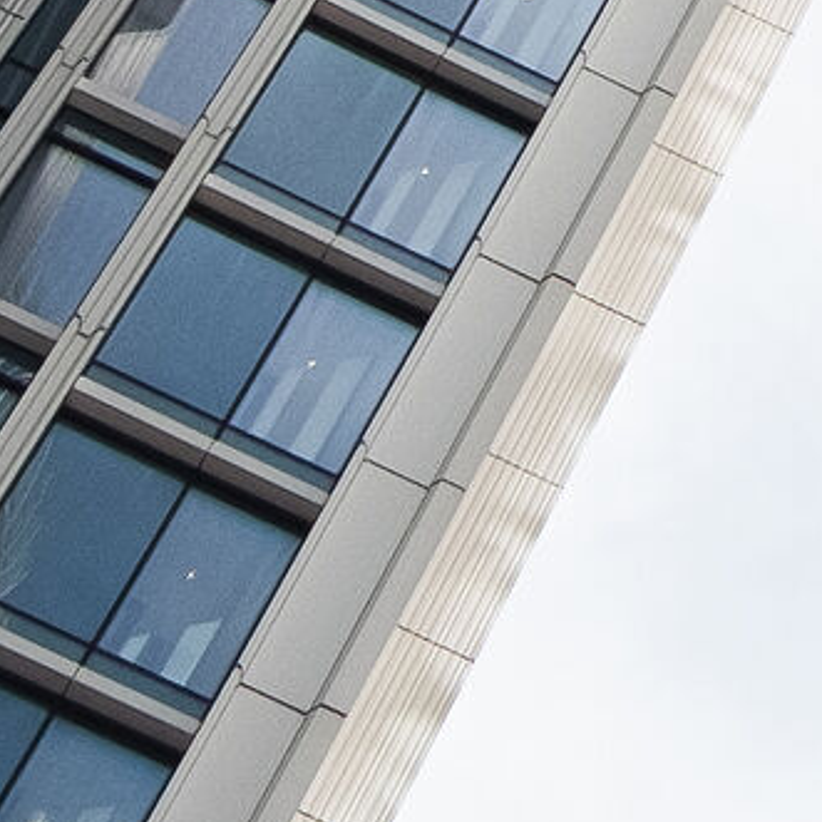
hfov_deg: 5.9
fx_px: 7146
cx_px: 2799
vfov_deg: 6.0
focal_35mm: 266
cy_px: -1902
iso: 200
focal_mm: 18
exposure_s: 1/340
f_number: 7.1
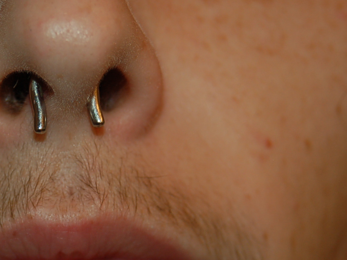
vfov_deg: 7.6
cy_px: 206
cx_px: 52
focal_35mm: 196
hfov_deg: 10.1
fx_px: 1965
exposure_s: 1/60
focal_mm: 70
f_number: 5.3
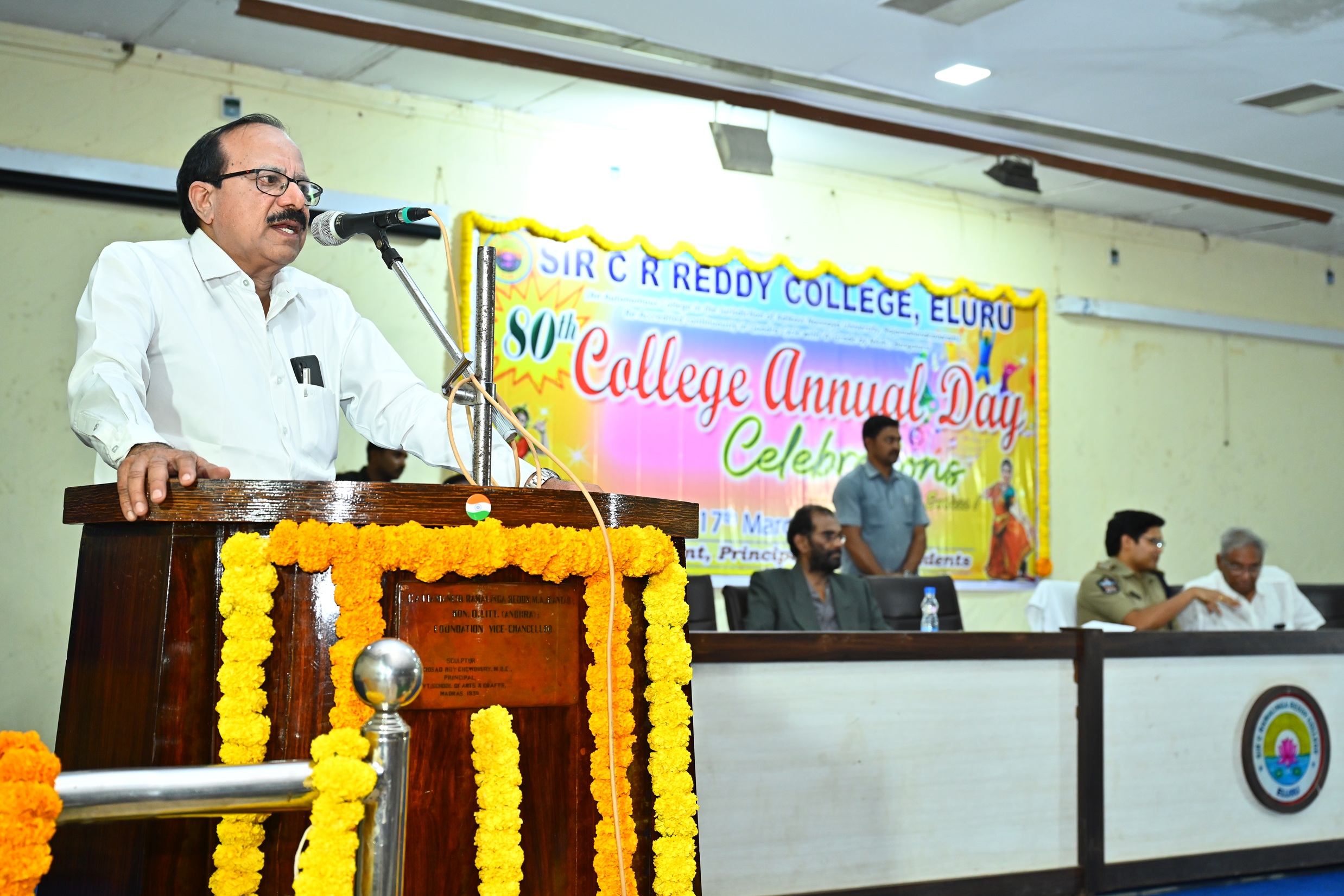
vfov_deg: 30.5
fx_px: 1643
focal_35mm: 44
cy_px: 448
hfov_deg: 44.5
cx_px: 672
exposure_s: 1/200
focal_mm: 44
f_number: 4.5
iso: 1000
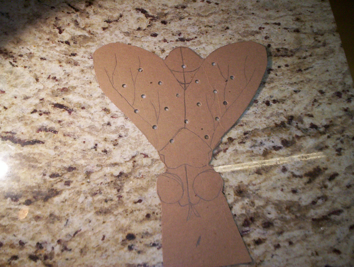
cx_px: 177
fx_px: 390
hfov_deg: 48.9
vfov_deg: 37.9
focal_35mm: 38
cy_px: 134
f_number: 4.5
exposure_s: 1/60
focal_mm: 4.99
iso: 140
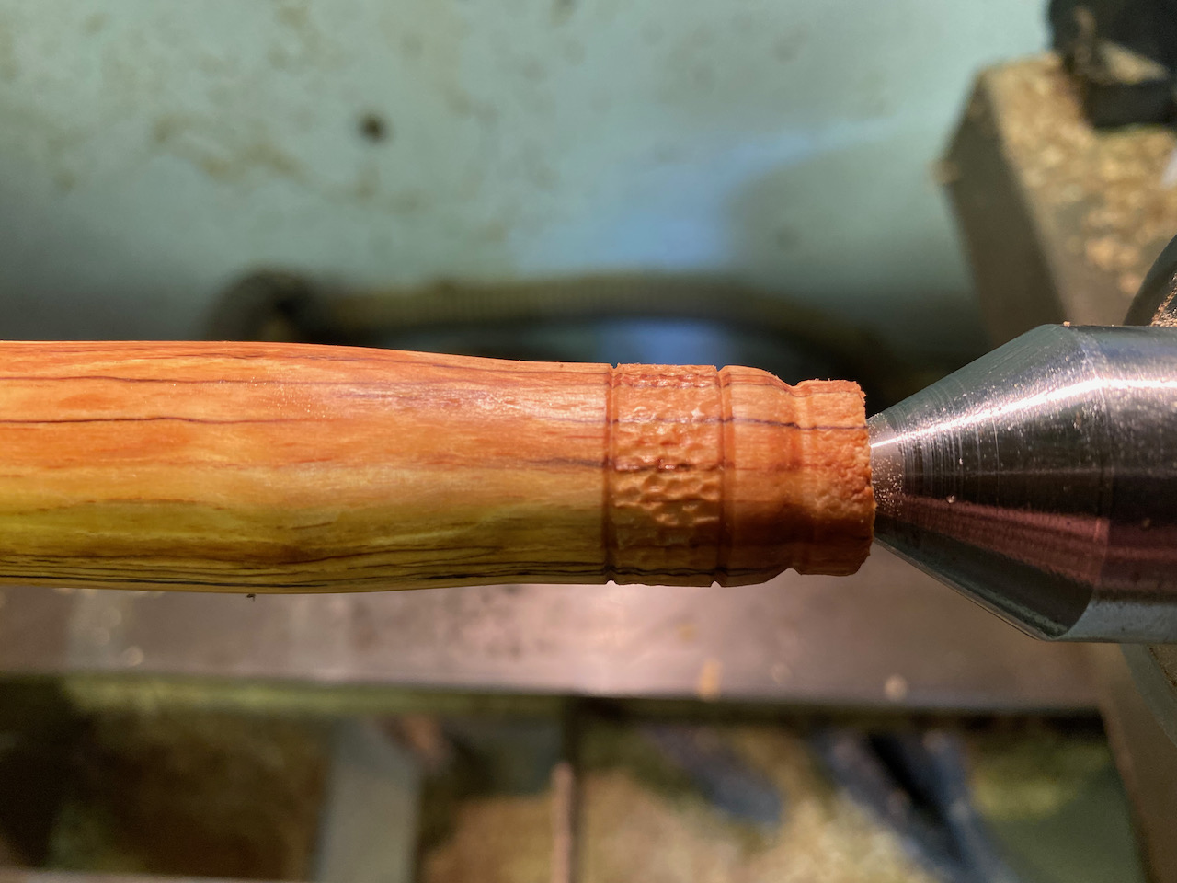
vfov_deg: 53.1
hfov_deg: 67.3
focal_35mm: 26
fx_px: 884
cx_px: 588
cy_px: 442
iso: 100
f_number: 1.8
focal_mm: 4.25
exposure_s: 1/50
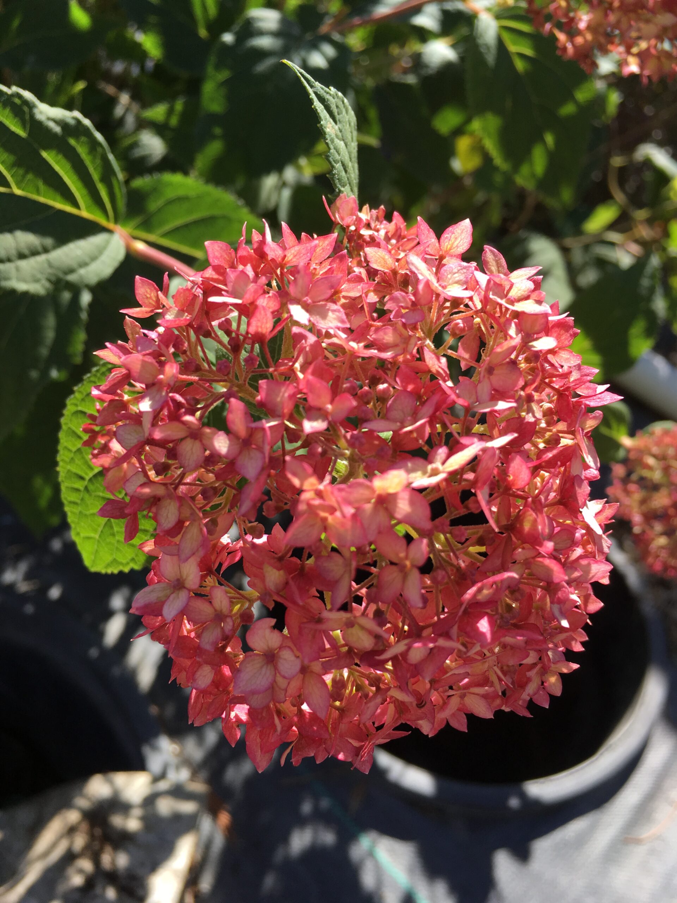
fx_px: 756
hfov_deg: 48.2
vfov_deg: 61.7
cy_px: 452
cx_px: 338
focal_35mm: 29
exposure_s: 1/553
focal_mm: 4.15
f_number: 2.2
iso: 25
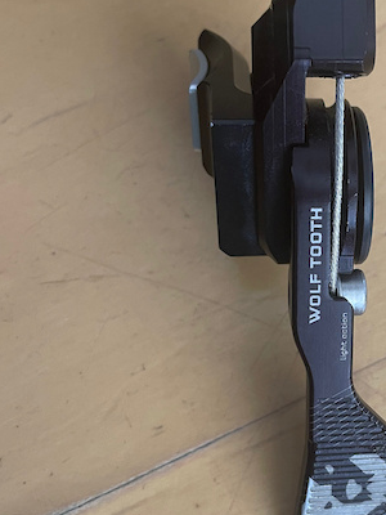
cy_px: 304
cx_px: 351
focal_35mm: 52
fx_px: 773
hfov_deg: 27.0
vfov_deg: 36.7
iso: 160
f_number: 1.6
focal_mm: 4.2
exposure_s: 1/60
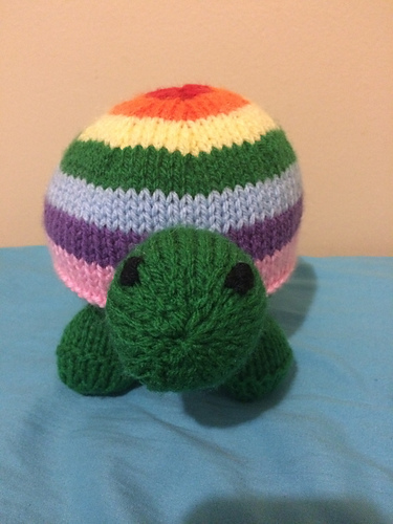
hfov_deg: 48.2
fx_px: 439
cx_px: 196
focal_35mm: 29
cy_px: 262
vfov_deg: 61.7
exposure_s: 1/17
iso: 500
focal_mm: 4.15
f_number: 2.2
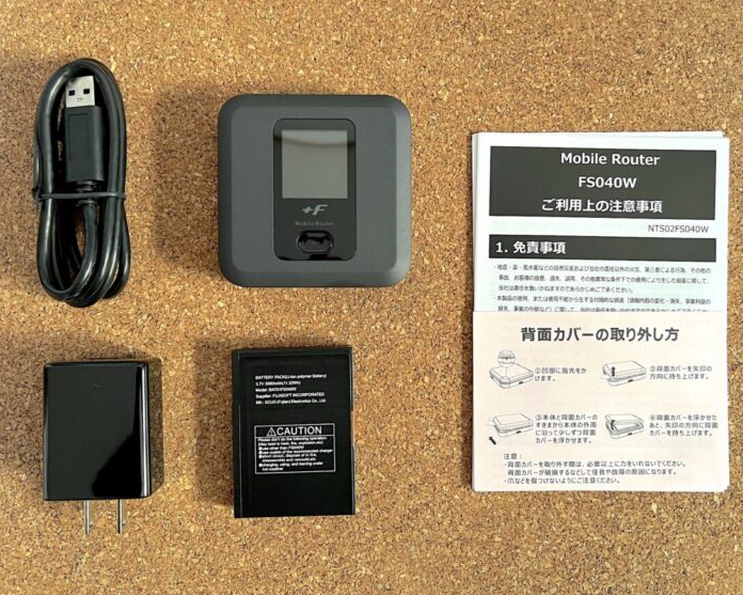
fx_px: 616
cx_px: 372
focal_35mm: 28
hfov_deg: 62.2
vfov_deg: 51.5
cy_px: 289
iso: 160
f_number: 1.5
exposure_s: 1/60
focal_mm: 5.7
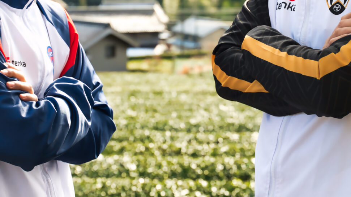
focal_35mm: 95
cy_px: 16
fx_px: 884
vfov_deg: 12.6
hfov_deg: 22.5
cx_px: 179
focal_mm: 43
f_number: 4
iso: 2500
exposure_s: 1/320
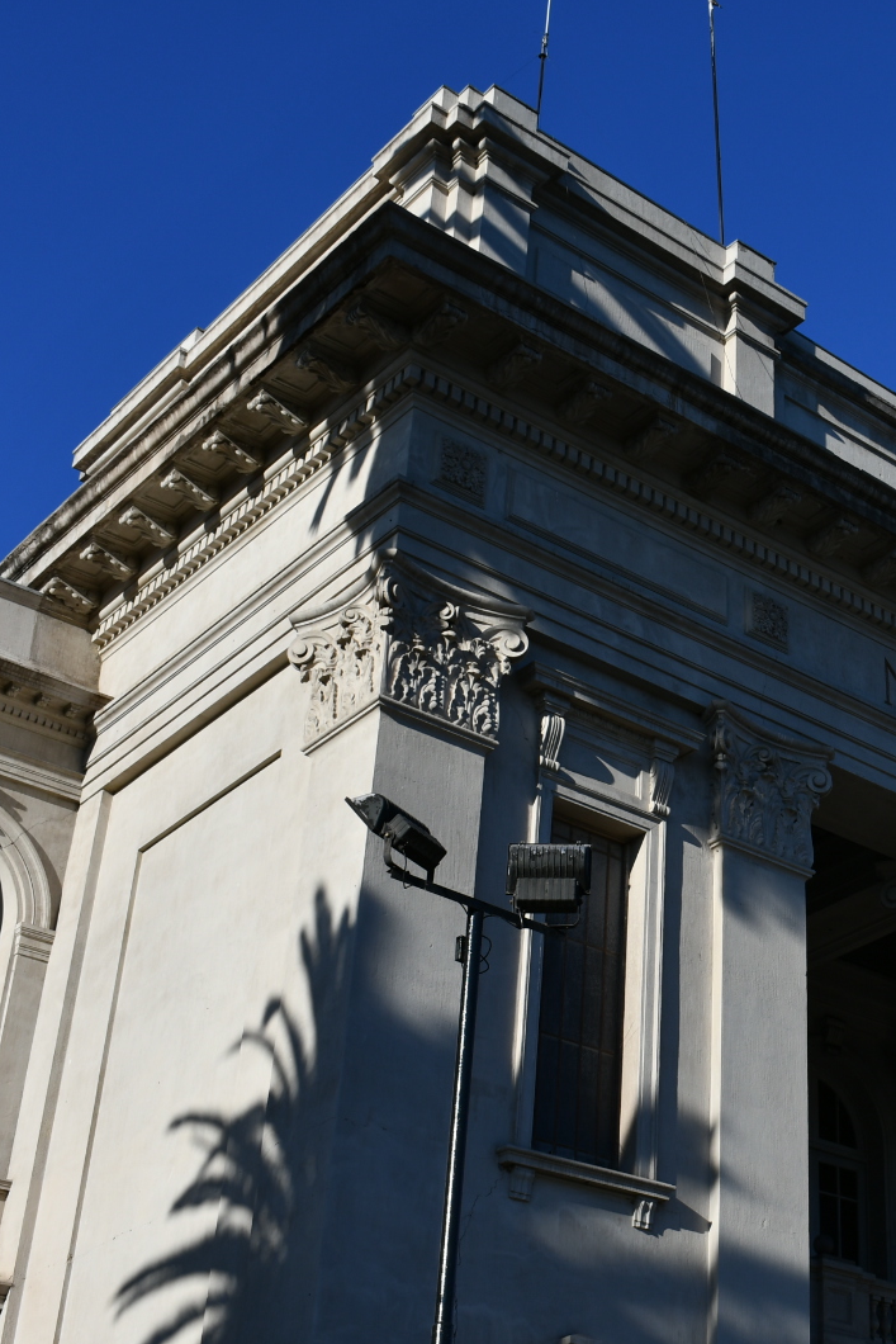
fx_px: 2053
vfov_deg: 36.2
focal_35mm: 55
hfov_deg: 23.4
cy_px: 678
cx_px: 937
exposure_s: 1/320
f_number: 9
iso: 100
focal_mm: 24
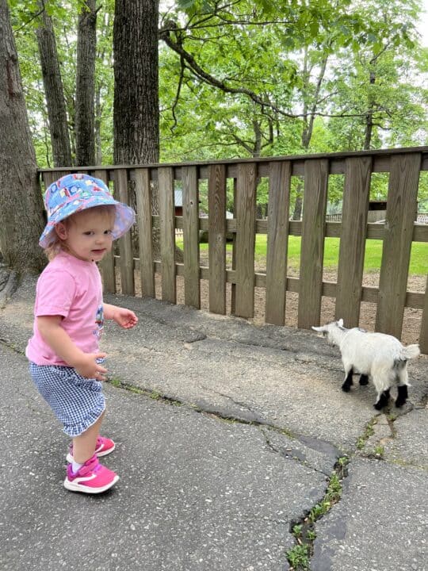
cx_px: 214
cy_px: 286
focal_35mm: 26
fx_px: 429
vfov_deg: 67.3
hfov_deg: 53.1
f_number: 1.5
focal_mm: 5.7
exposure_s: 1/149
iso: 64
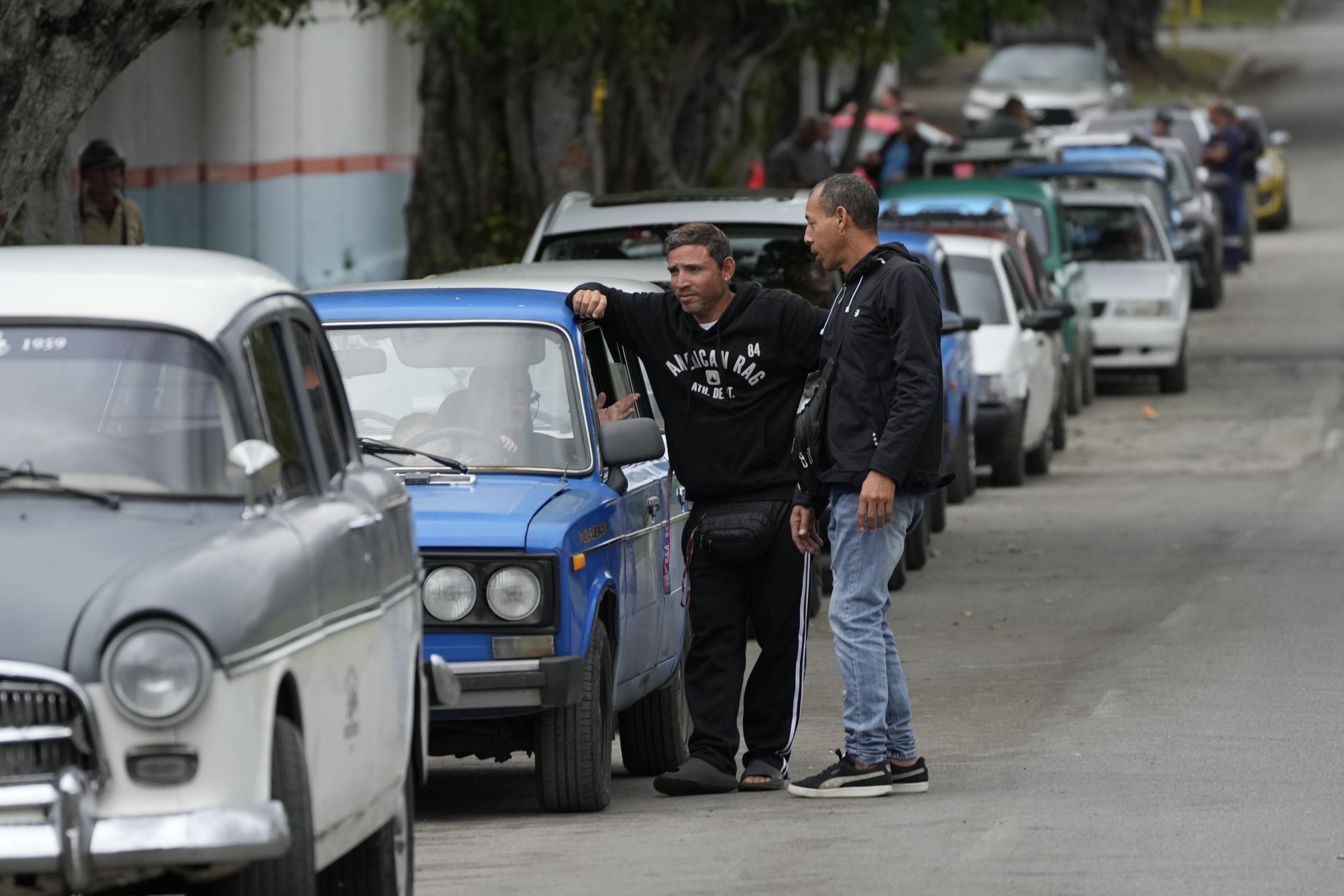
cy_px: 448
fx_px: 9670
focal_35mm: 259
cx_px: 672
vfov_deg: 5.3
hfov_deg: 8.0
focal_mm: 259
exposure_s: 1/800
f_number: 5.6
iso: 640
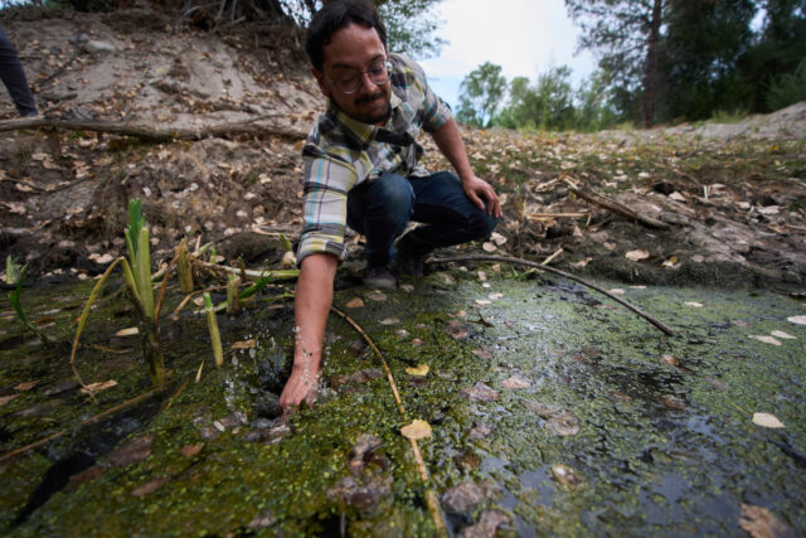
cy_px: 269
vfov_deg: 73.8
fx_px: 358
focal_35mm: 16
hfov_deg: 96.7
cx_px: 403
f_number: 2.8
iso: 400
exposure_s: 1/2000
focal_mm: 16
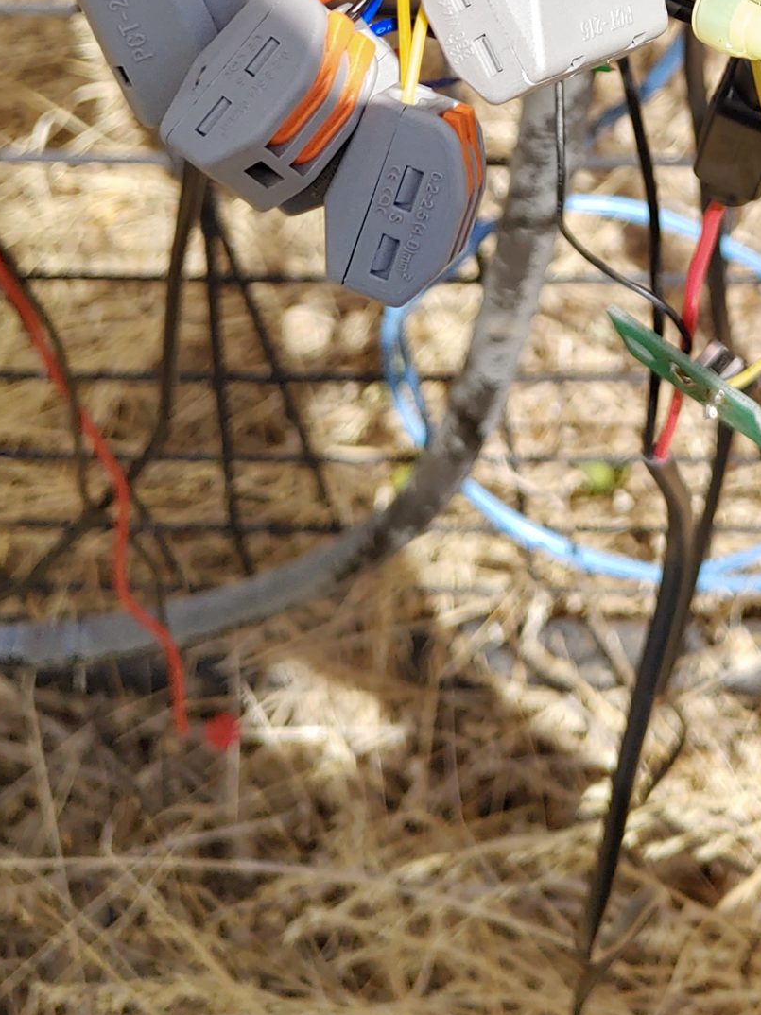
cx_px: 702
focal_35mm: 62
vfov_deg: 28.2
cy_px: -115
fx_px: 1818
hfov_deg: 23.0
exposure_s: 1/1587
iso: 50
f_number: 1.8
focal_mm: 4.36
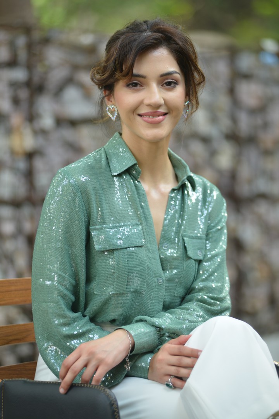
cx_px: 140
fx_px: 1860
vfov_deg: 12.8
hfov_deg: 8.6
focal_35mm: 160
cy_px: 210
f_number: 20
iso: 250
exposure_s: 1/125
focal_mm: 160
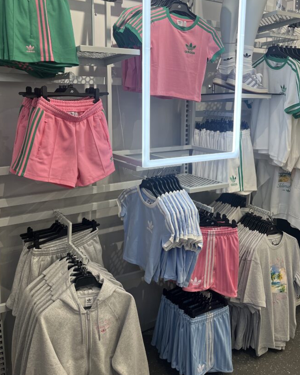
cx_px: 150
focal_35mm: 32
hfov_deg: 45.8
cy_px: 152
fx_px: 355
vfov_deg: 55.3
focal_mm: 5.1
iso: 80
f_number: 1.6
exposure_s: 1/192
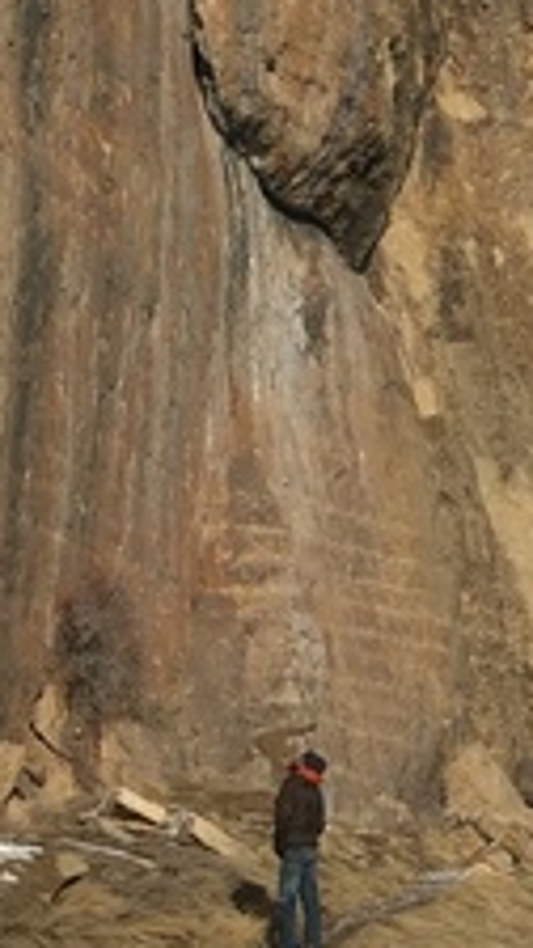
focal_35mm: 113
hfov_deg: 10.4
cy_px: 123
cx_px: 804
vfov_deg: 18.7
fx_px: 2839
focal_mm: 4.15
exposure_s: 1/3205
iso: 25
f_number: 2.2
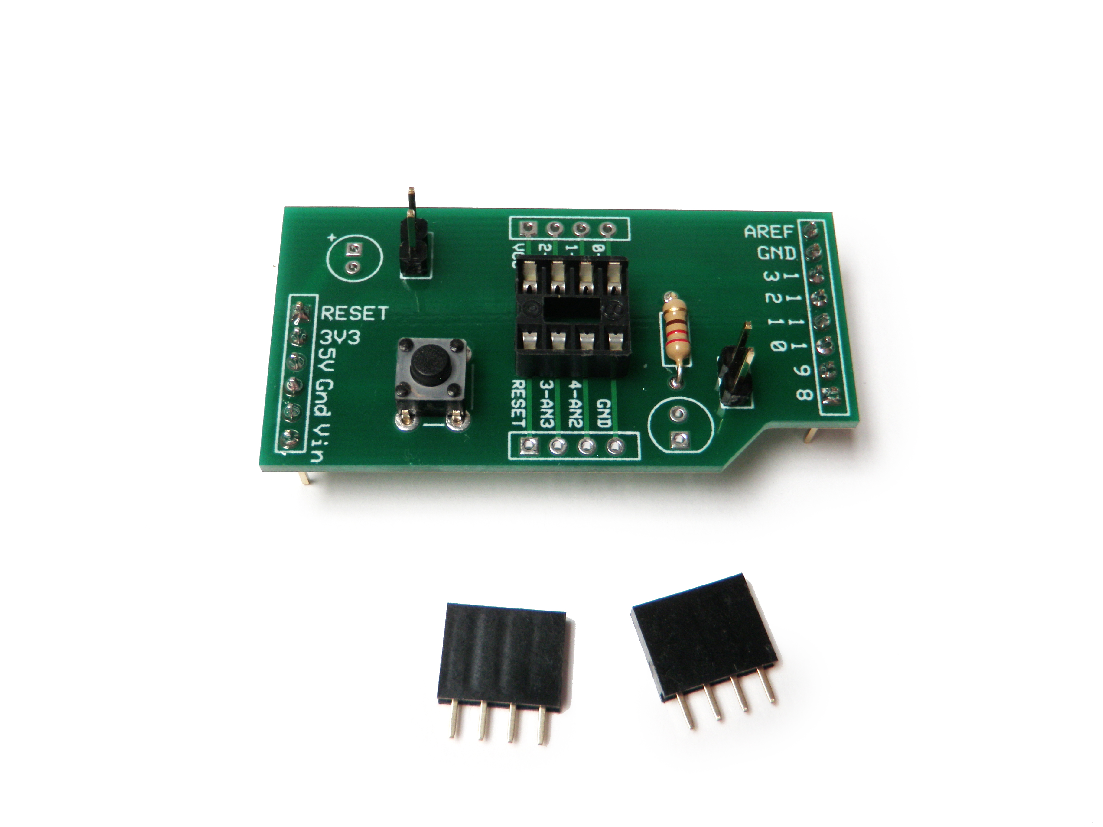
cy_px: 414
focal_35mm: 36
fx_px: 1147
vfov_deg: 39.7
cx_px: 552
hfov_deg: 51.4
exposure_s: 1/40
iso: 80
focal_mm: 6.53
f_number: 4.1
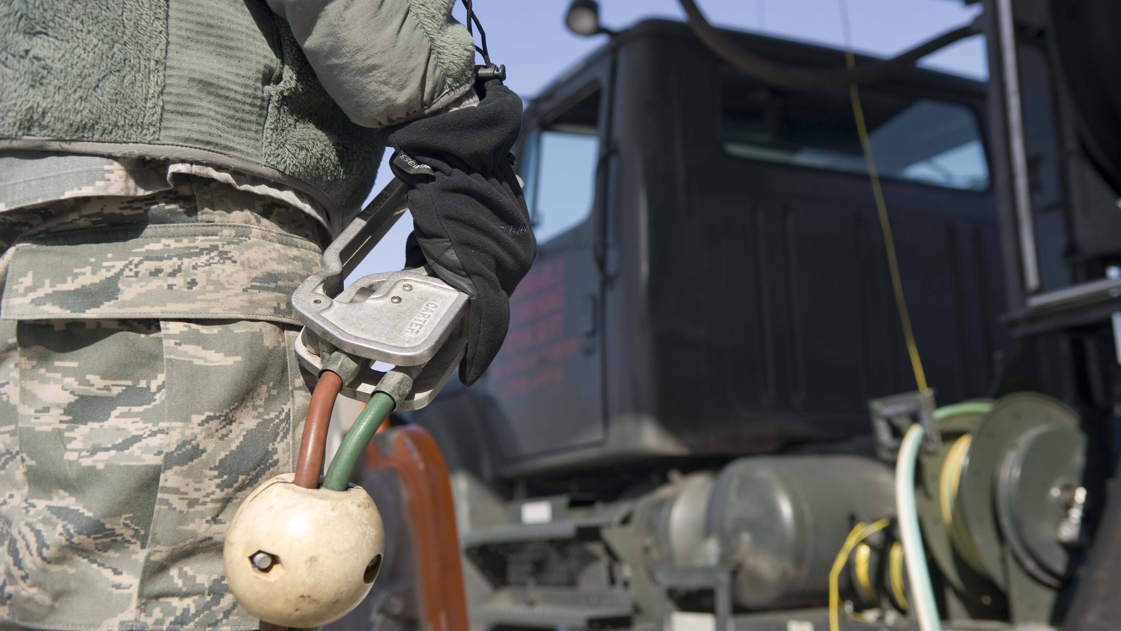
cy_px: 288
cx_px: 598
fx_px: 1278
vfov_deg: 27.7
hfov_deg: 47.3
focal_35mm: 43
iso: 320
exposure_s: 1/800
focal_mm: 38
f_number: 5
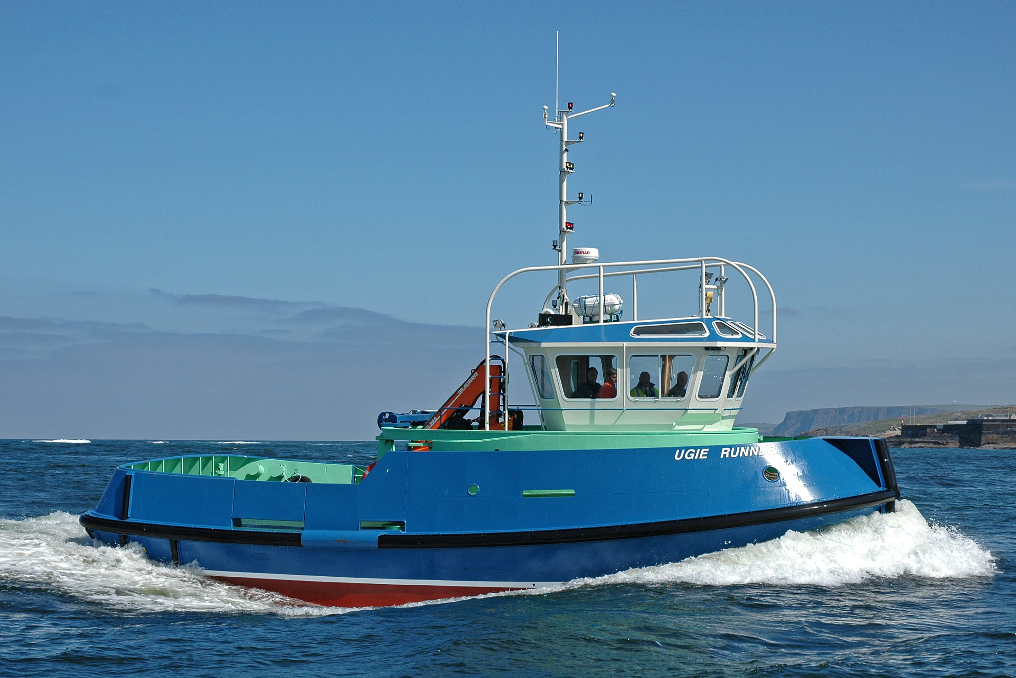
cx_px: 508
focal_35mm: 57
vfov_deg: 23.8
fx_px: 1609
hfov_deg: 35.1
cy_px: 339
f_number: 6.3
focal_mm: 38
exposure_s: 1/1000
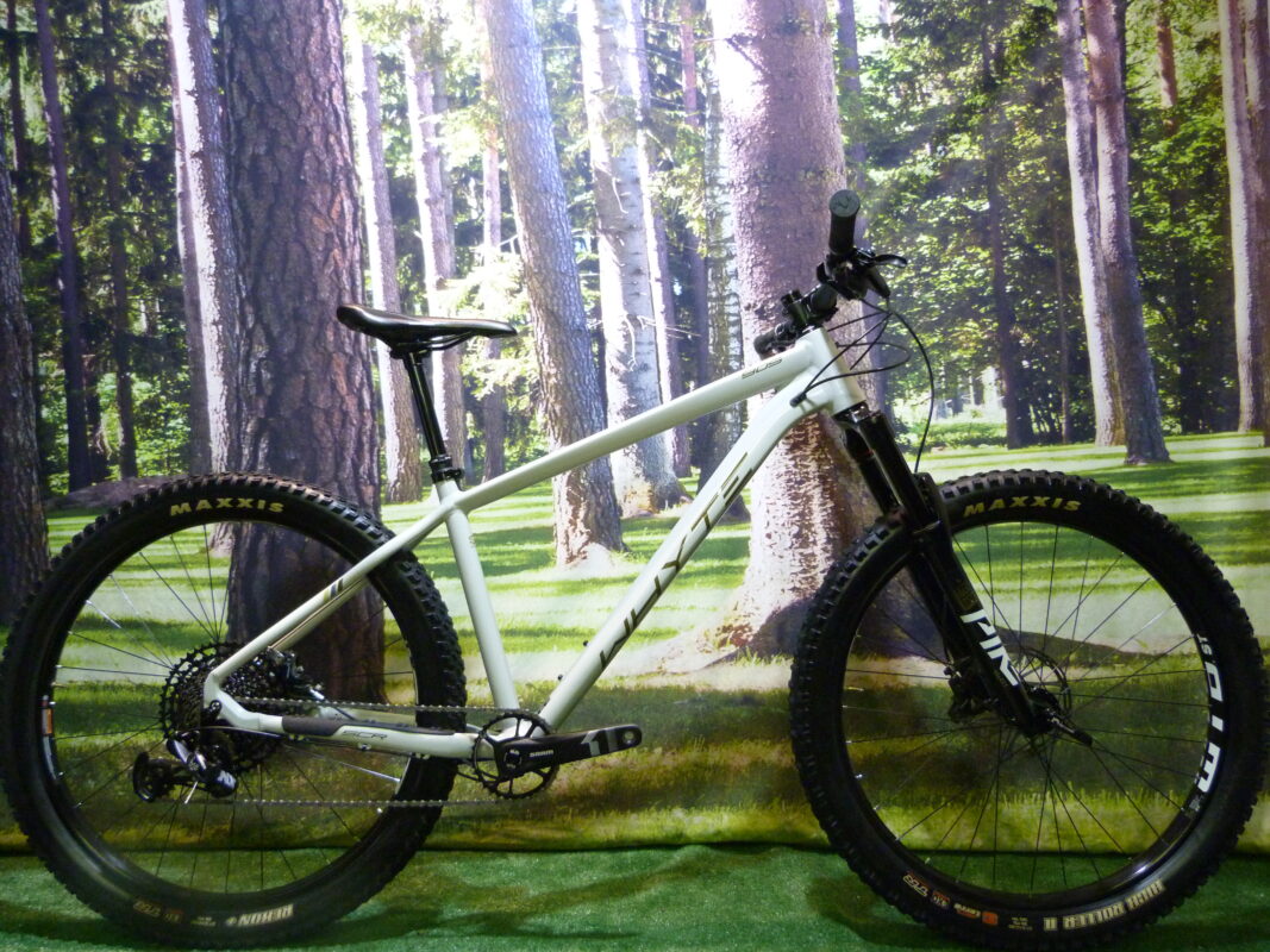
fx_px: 917
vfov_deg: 54.9
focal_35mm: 25
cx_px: 635
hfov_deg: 69.4
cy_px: 476
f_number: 2.8
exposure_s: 1/40
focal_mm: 4.5
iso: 400
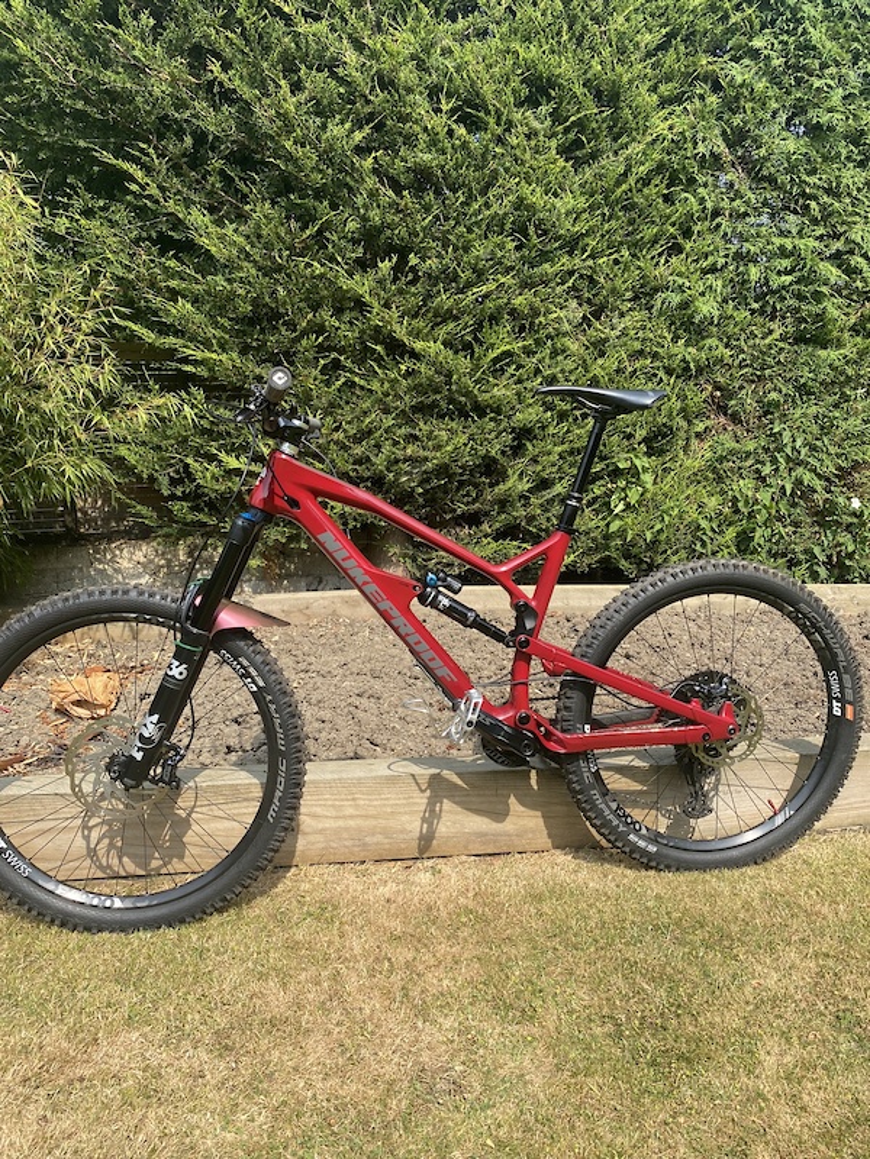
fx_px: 871
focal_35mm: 26
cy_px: 580
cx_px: 435
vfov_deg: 67.3
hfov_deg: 53.1
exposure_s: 1/1103
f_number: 1.8
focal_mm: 4.25
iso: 32
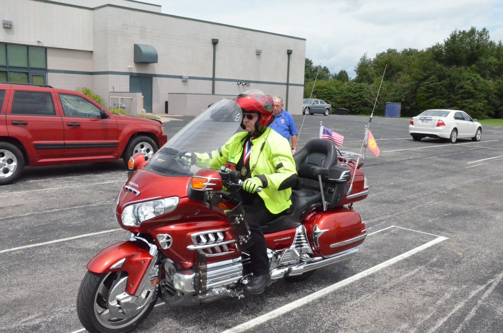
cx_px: 252
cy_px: 166
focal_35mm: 33
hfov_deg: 57.3
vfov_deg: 39.8
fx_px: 460
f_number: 20
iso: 5000
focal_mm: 22
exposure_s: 1/1600
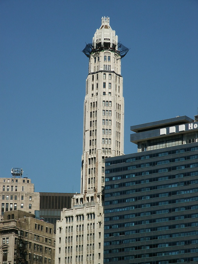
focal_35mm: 139
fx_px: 1060
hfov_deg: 10.7
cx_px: 99
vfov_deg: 14.2
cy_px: 132
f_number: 8
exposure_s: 1/350
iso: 64
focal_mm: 28.23
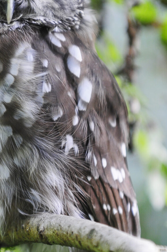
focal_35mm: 547
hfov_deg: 2.5
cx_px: 29
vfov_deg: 3.8
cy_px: 133
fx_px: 3817
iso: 400
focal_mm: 165
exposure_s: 1/100
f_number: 2.8
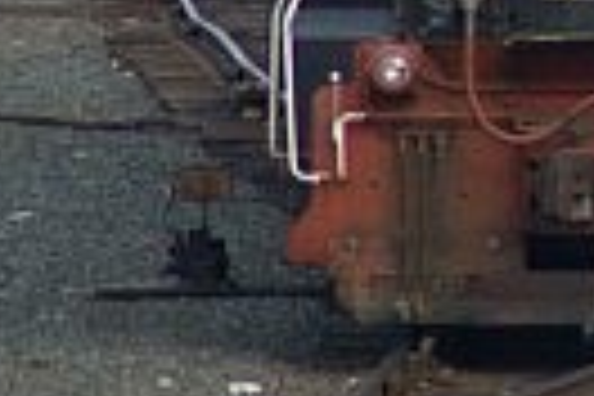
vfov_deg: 0.6
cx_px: 1224
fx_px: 37568
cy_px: -544
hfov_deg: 0.9
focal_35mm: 2277
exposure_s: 1/500
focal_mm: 250
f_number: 5
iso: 250
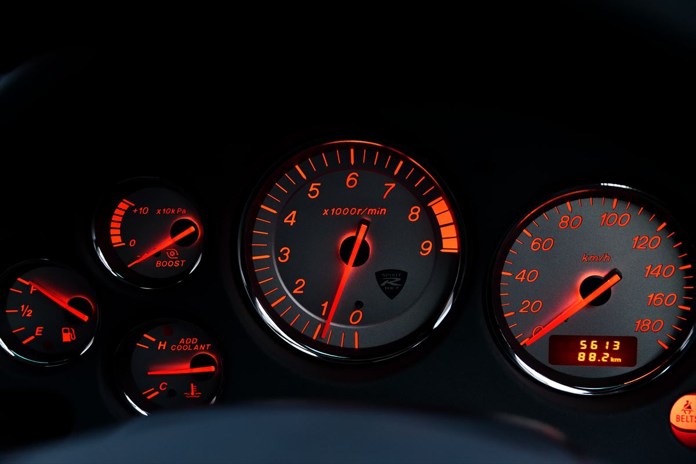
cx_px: 348
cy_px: 232
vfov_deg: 24.6
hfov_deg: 36.2
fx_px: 1064
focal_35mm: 55
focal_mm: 55
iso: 7200
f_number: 3.5
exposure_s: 1/60
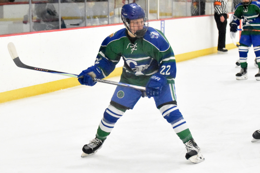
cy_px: 86
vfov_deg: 13.0
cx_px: 130
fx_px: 758
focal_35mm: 105
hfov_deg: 19.5
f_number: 4.5
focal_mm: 70
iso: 25600
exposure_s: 1/1600
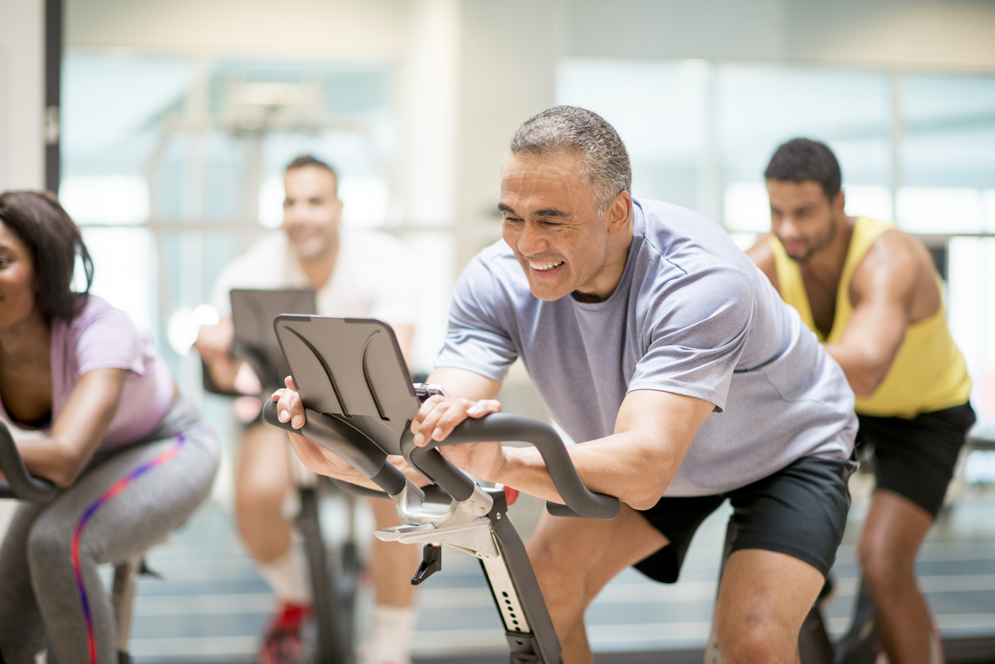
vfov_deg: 16.1
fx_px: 2350
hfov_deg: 23.9
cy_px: 332
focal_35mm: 85
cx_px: 498
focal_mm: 85
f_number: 1.6
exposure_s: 1/320
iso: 320
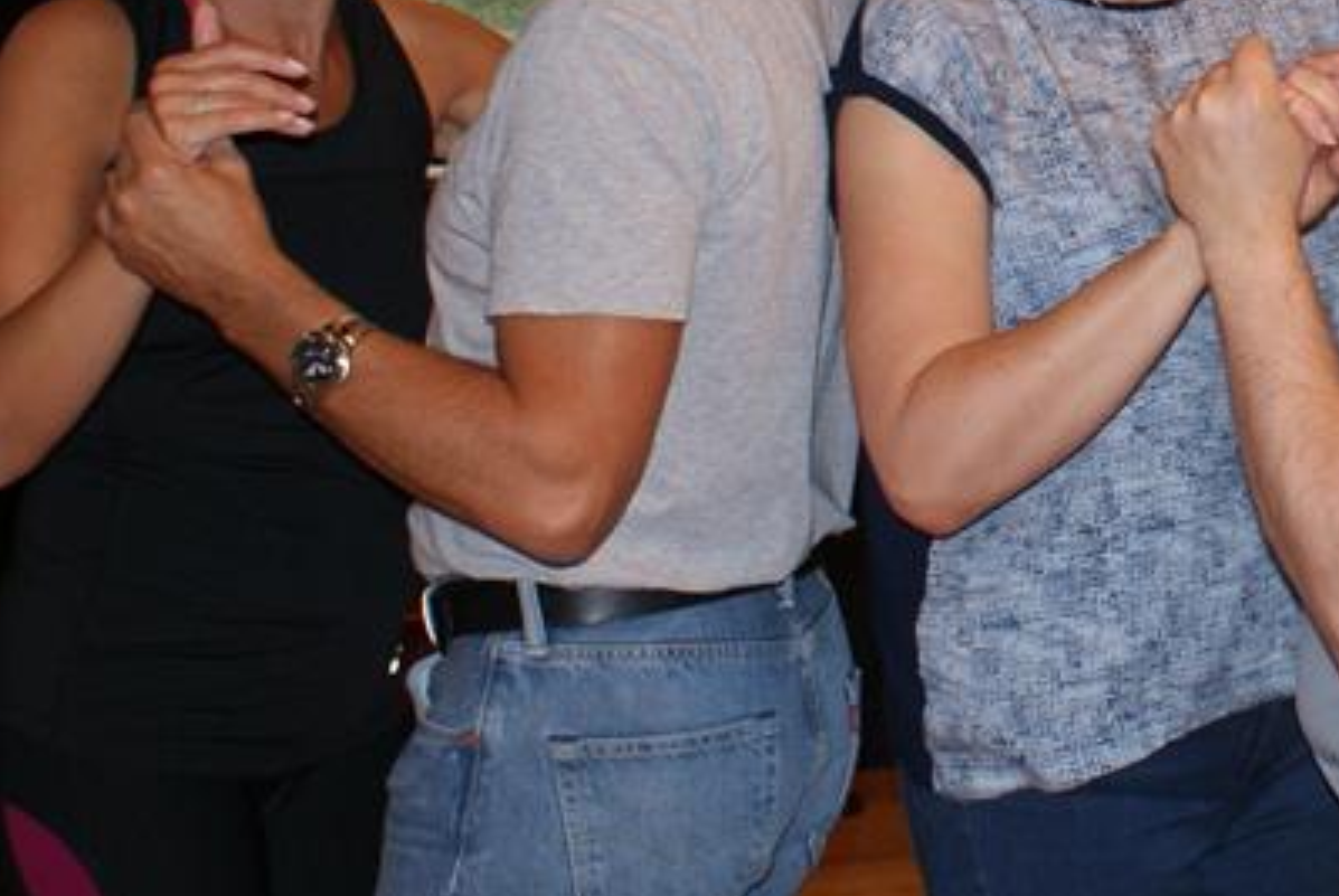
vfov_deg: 14.1
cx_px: 1514
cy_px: 20
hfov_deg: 20.2
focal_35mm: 96
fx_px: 3575
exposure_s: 1/60
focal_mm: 24
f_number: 5.6
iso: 400
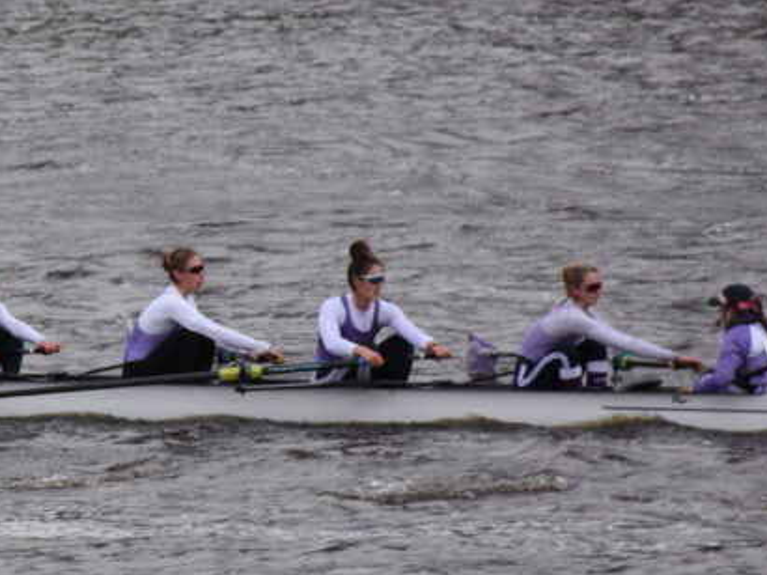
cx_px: -45
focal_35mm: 503
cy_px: 277
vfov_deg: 3.0
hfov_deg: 3.9
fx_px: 11142
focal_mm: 140
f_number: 7.1
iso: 500
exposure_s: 1/800
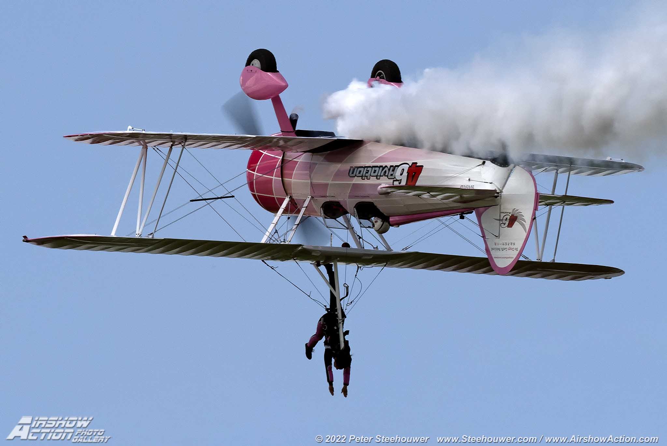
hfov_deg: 2.7
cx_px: 334
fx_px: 13903
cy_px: 223
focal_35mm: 750
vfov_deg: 1.8
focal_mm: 500
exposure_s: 1/500
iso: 180
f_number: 13
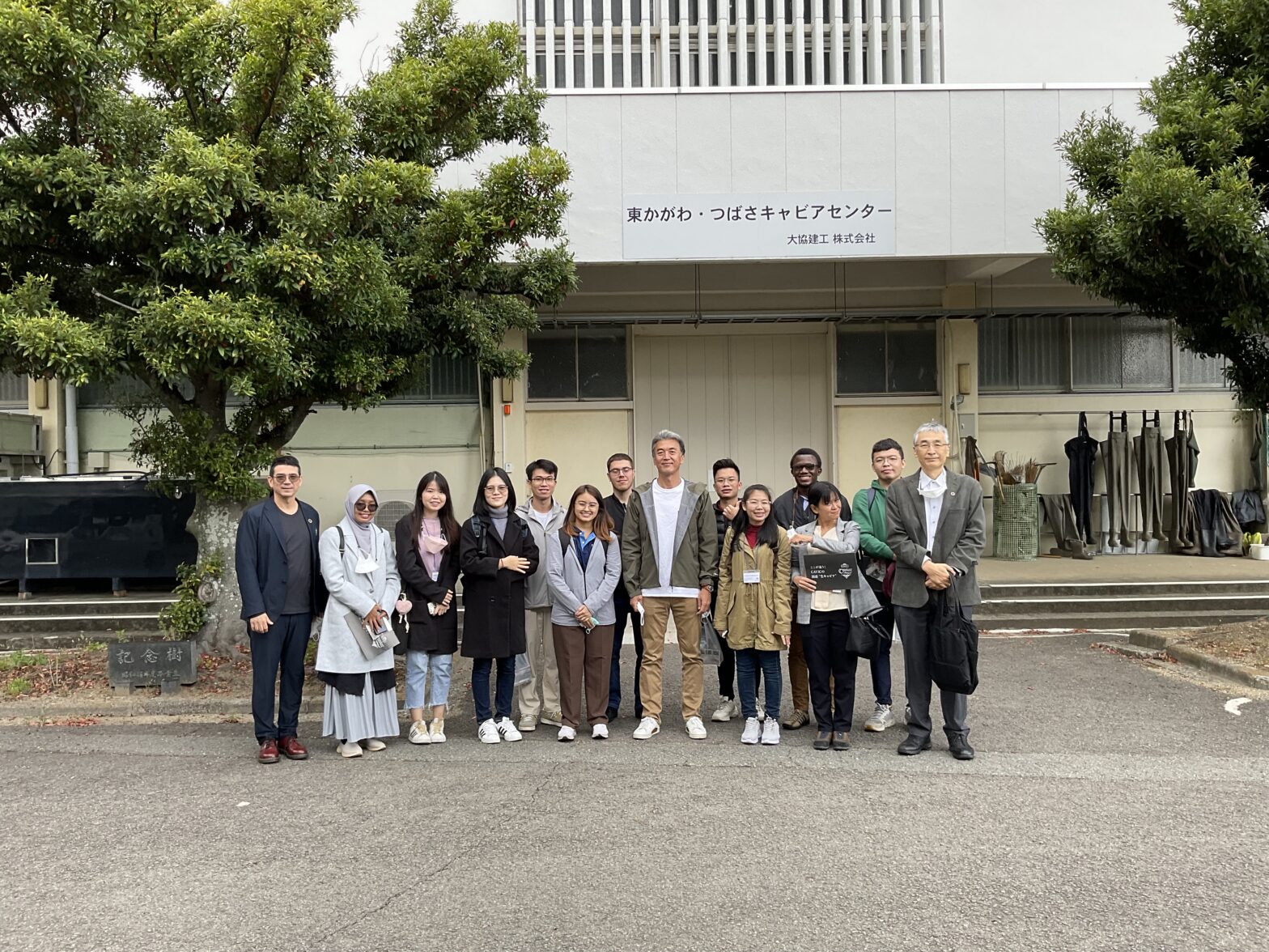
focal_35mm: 29
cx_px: 634
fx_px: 1063
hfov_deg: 61.7
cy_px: 476
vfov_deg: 48.2
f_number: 1.8
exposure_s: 1/174
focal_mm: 3
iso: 16
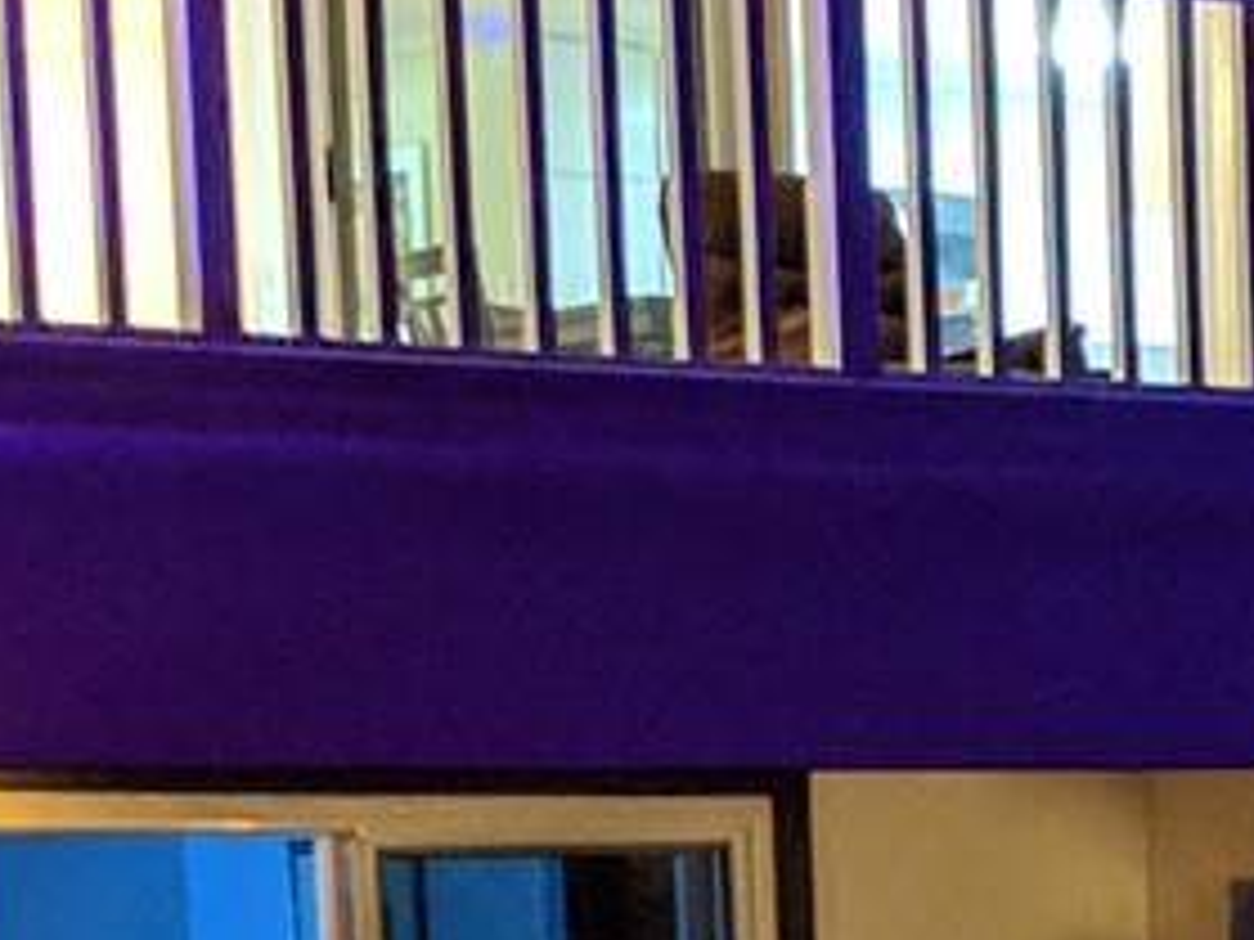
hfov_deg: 12.6
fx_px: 5613
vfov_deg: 9.3
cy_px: 1462
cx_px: 1178
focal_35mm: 155
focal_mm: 4.44
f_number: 1.8
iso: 350
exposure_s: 1/30
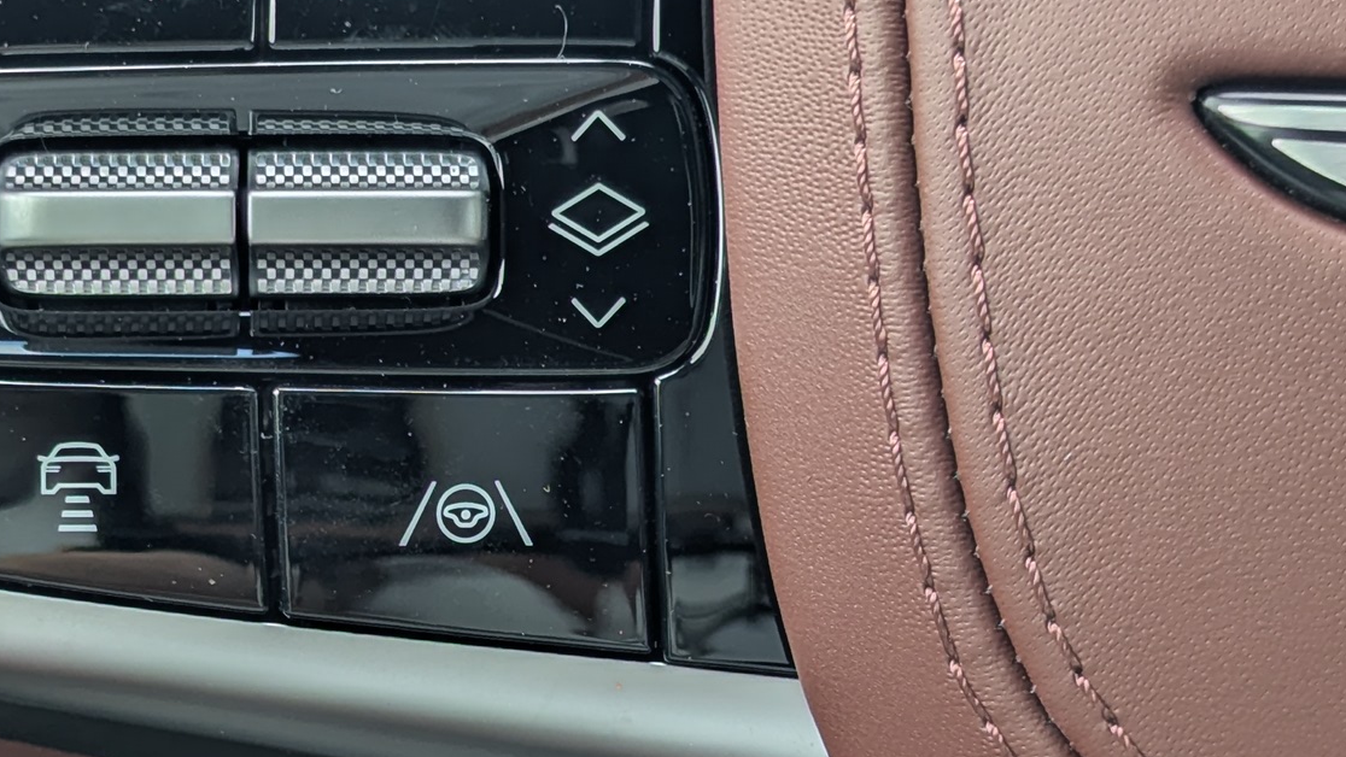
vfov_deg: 10.1
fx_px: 4283
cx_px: 491
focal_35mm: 120
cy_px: 529
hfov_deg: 17.8
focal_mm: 6.81
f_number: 1.85
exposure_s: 1/539
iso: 42
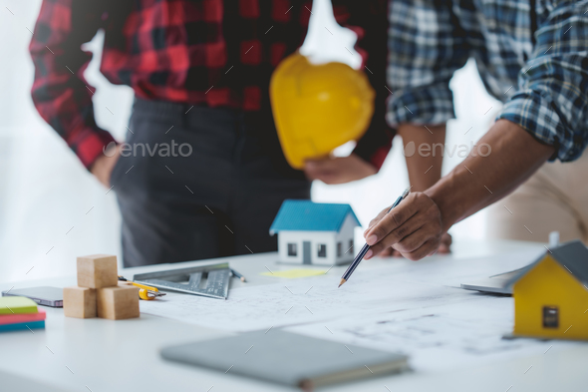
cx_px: 294
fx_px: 1388
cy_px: 196
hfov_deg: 23.9
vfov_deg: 16.1
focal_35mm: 85
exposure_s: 1/400
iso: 200
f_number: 2
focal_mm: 85
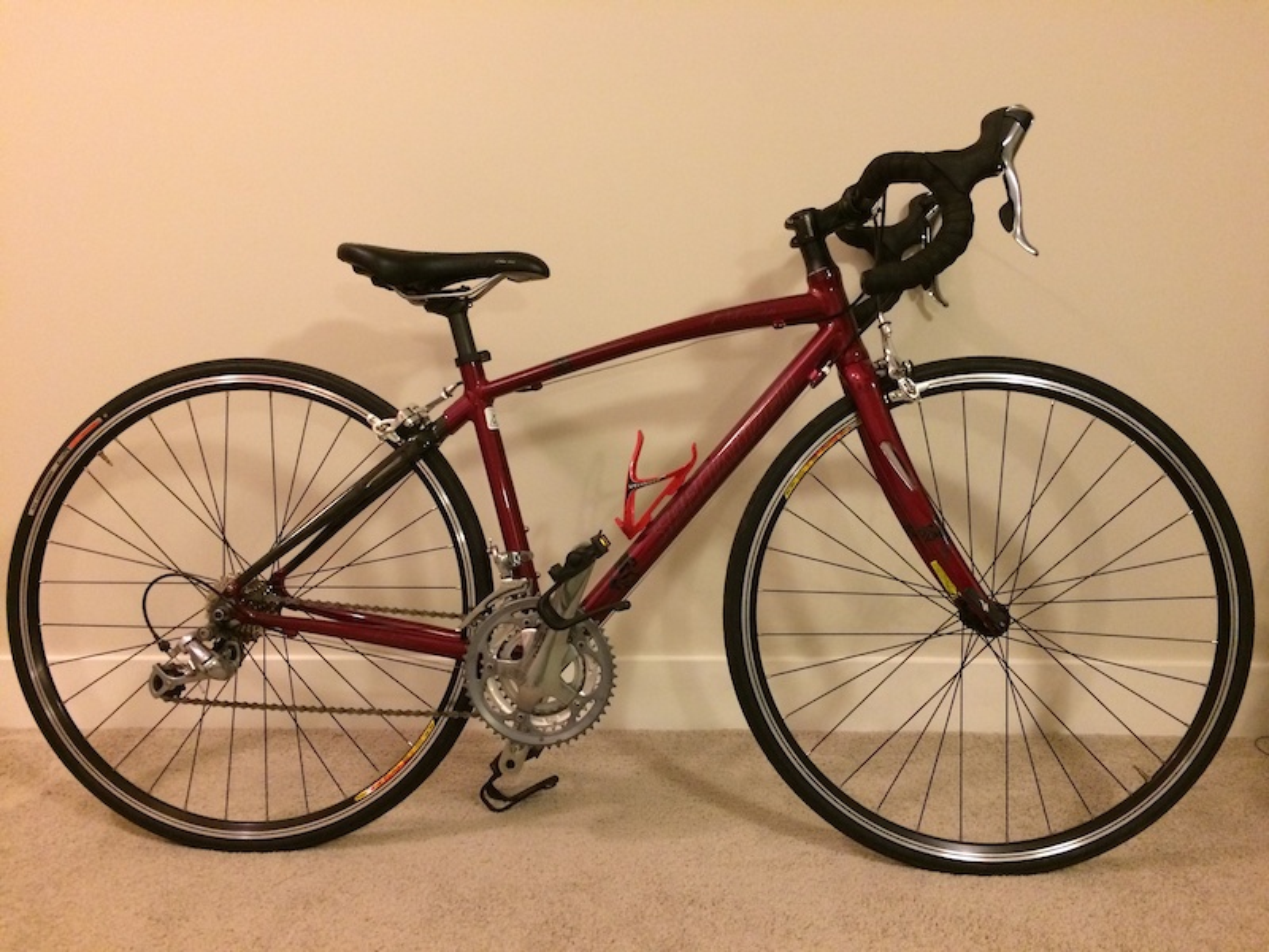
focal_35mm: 29
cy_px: 476
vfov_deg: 48.2
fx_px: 1063
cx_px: 634
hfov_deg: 61.7
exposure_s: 1/30
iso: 320
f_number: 2.2
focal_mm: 4.15
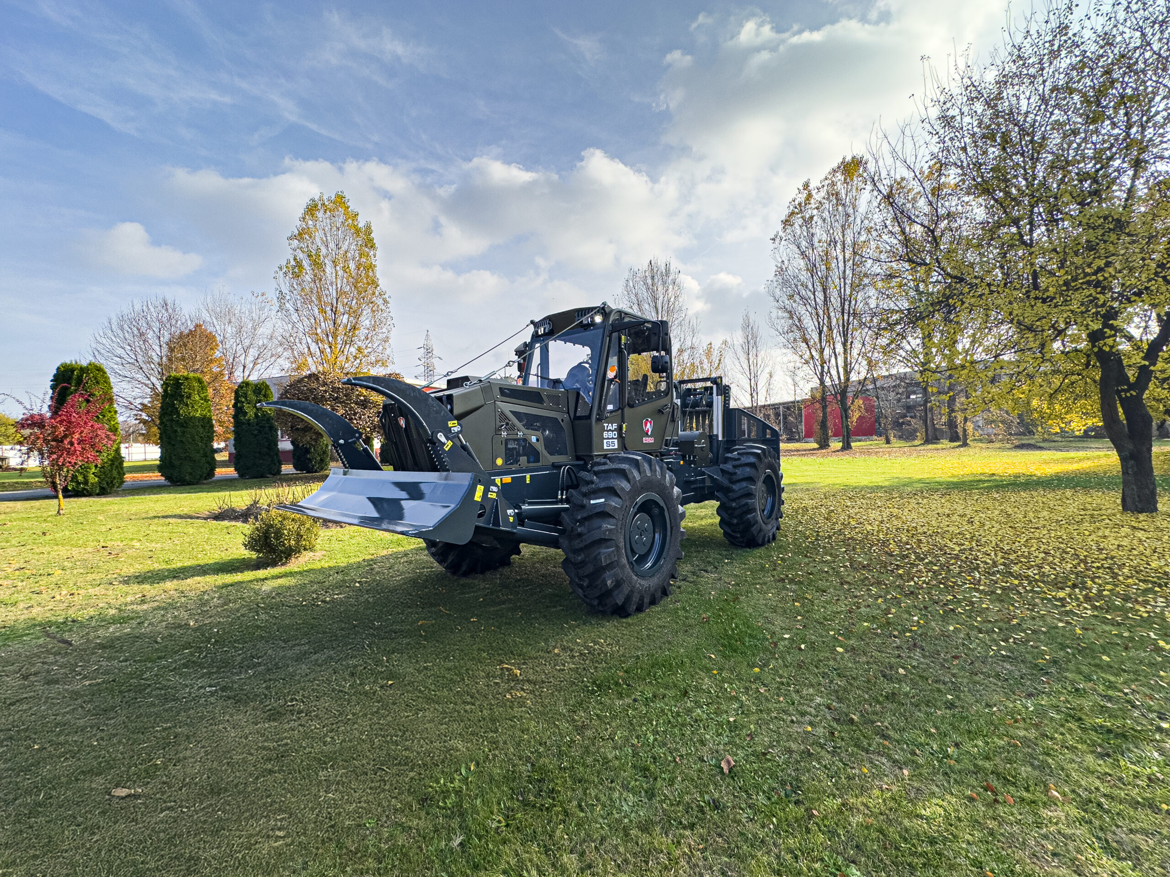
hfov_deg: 102.1
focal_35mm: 14
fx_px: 473
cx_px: 585
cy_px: 438
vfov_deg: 85.7
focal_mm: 2.22
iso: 50
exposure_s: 1/1400
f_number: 2.2
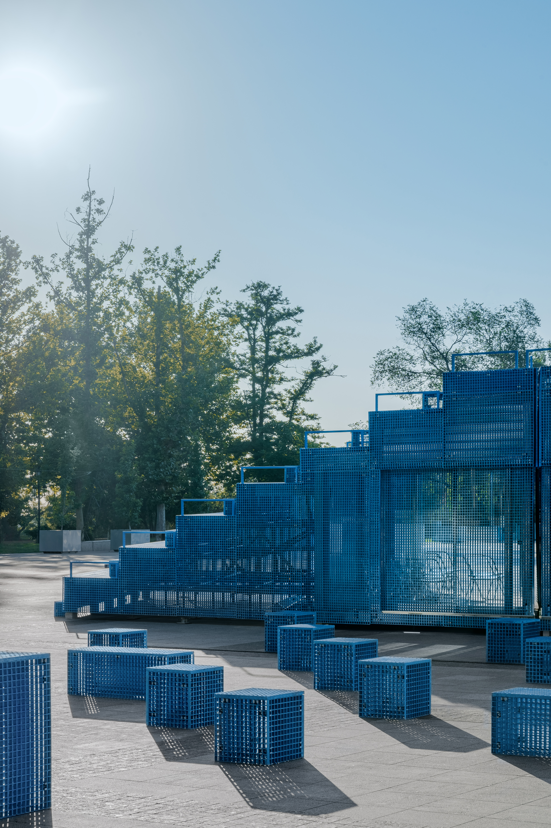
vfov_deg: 28.9
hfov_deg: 19.4
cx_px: 276
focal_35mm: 70
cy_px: 414
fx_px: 1609
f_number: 13
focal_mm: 70
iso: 200
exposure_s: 1/640
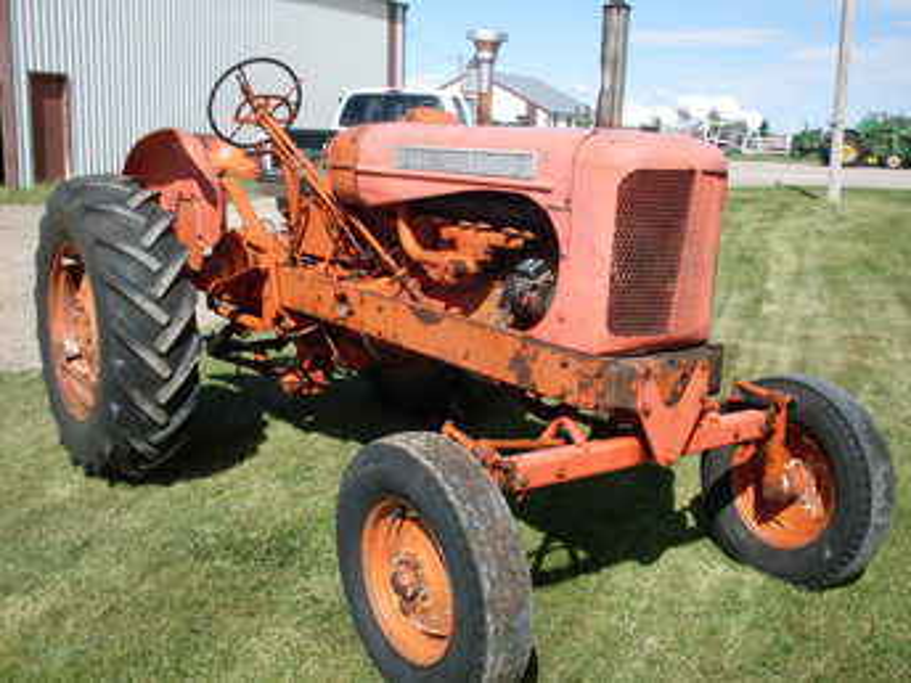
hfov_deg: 49.0
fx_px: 1000
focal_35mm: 38
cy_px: 342
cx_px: 456
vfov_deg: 37.7
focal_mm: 6.3
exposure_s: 1/180
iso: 80
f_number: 8.4
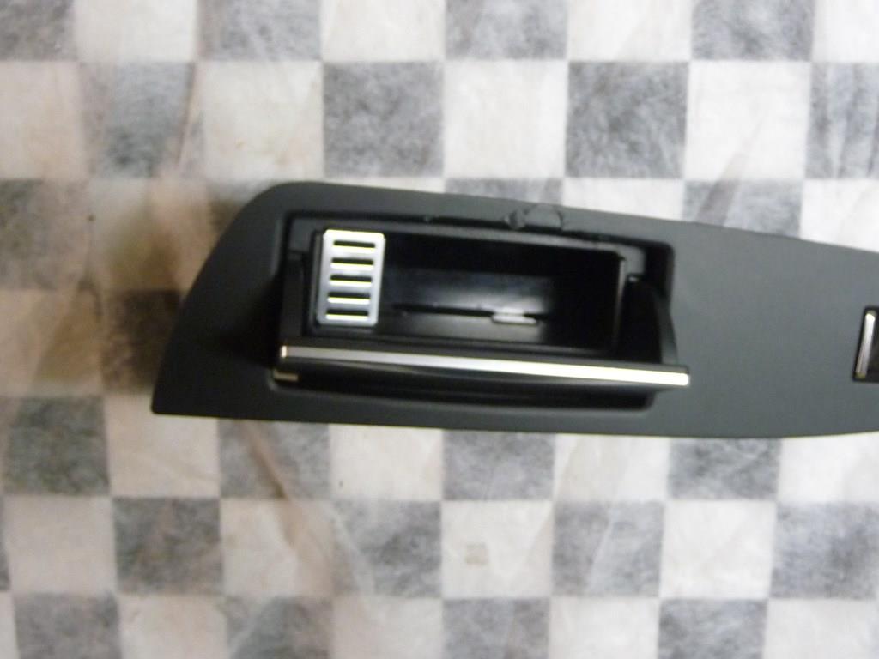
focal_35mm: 46
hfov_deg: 41.2
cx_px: 440
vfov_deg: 31.5
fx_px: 1168
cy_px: 330
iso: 400
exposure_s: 1/25
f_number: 3.6
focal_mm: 5.6
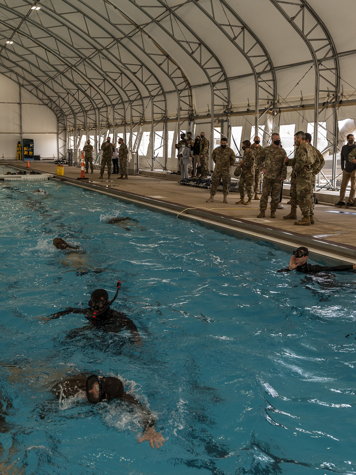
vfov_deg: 42.1
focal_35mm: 45
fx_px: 617
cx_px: 229
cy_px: 238
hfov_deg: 32.0
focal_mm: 31
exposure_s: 1/200
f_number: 5.6
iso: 640
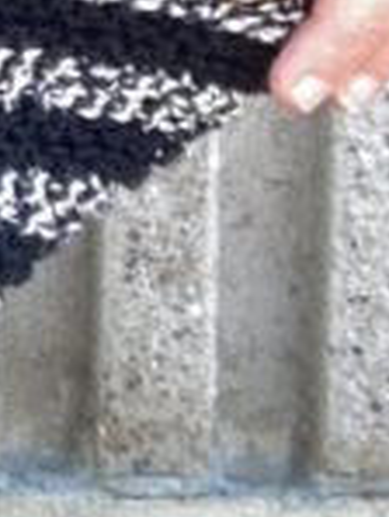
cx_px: -792
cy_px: -571
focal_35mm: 228
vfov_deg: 8.2
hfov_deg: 6.0
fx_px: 3411
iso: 50
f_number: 2.2
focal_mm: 2.87
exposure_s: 1/121
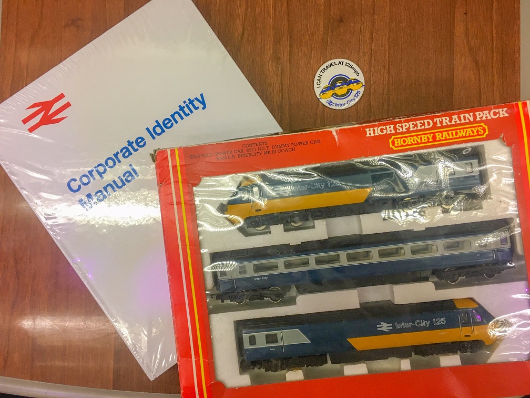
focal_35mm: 29
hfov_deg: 61.7
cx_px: 265
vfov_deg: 48.2
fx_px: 444
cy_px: 199
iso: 125
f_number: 2.2
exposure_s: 1/33
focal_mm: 4.15
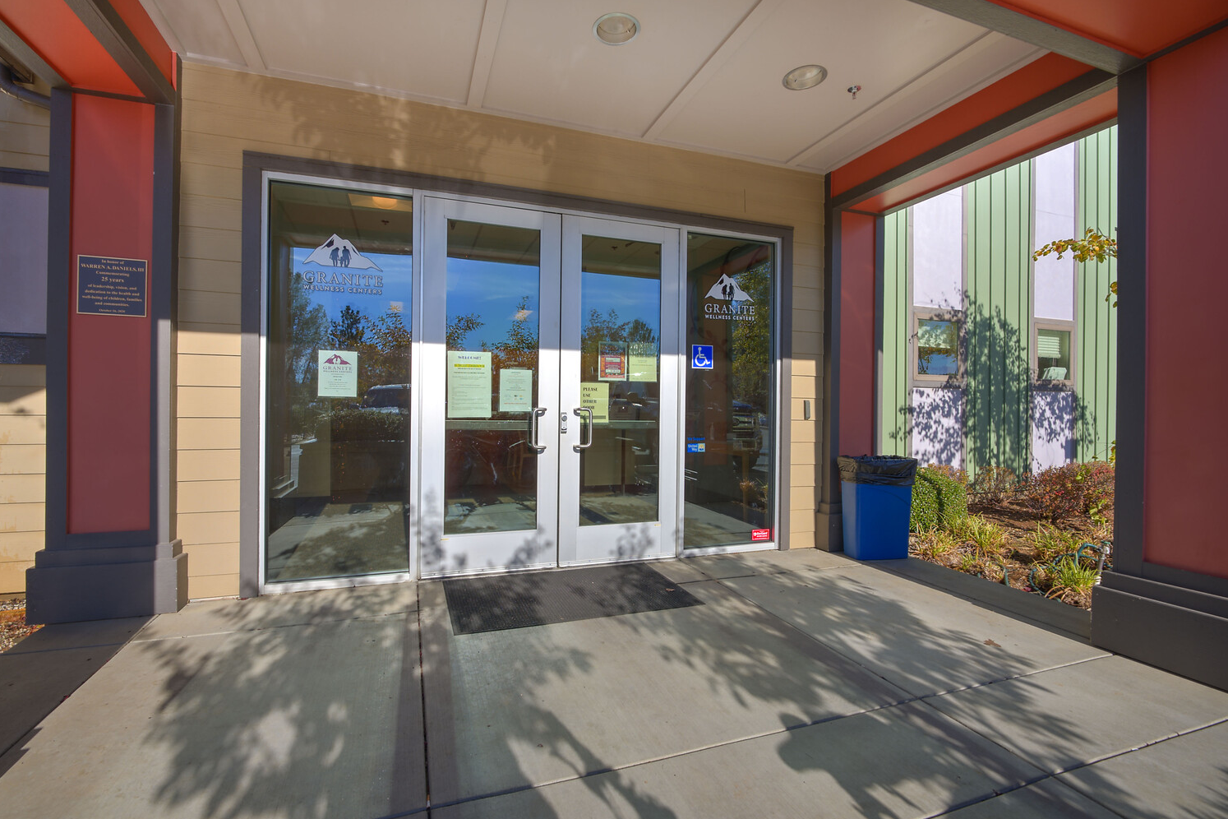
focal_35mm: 15
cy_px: 415
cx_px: 582
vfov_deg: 77.3
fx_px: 512
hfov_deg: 100.3
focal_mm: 14
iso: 125
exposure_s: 1/125
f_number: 8
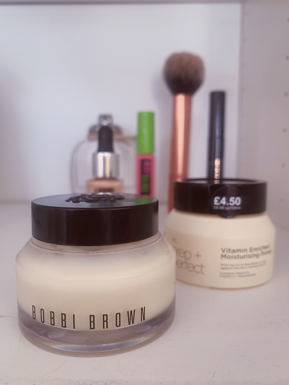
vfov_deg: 67.3
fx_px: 289
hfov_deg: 53.1
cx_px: 144
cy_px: 192
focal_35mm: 26
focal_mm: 4.25
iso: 100
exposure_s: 1/75
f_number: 1.8
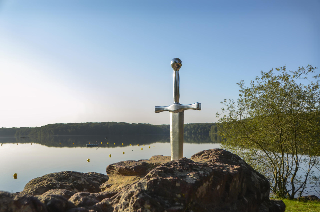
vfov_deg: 39.8
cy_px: 106
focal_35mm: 33
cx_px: 160
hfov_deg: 57.3
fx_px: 293
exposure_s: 1/2500
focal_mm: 22
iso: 640
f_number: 5
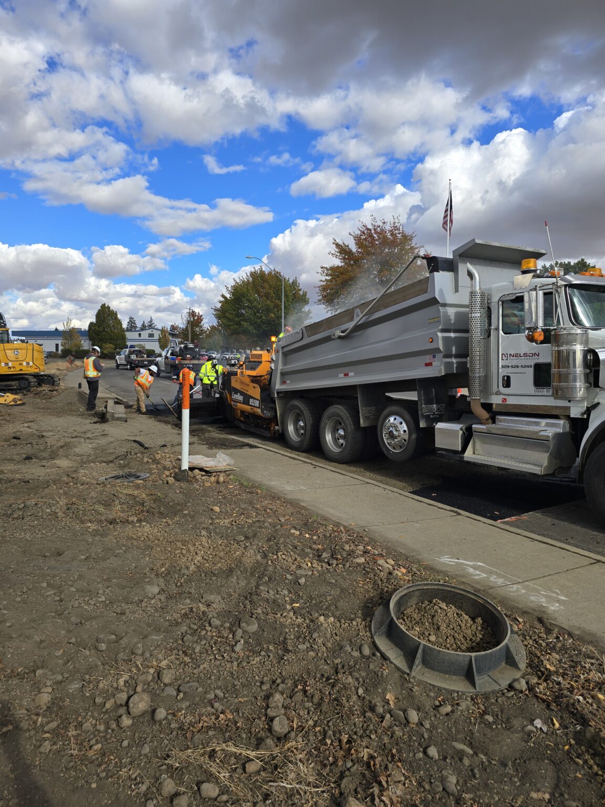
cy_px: 404
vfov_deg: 73.9
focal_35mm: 23
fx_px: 536
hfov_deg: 58.9
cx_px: 302
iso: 12
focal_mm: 6.3
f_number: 1.7
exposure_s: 1/619
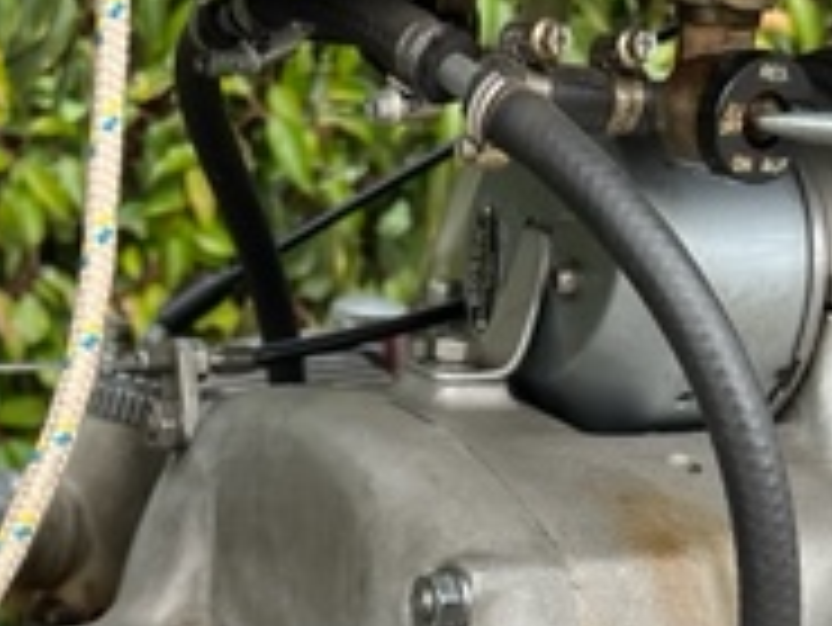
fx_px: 2165
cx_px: 364
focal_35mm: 90
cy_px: 856
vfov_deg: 15.5
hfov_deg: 21.7
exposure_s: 1/324
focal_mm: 5.7
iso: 50
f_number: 1.5
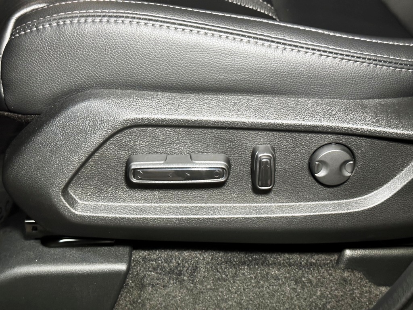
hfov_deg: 39.7
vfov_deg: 30.3
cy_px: 155
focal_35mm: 48
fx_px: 573
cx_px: 206
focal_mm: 6.86
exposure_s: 1/30
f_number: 1.78
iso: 500
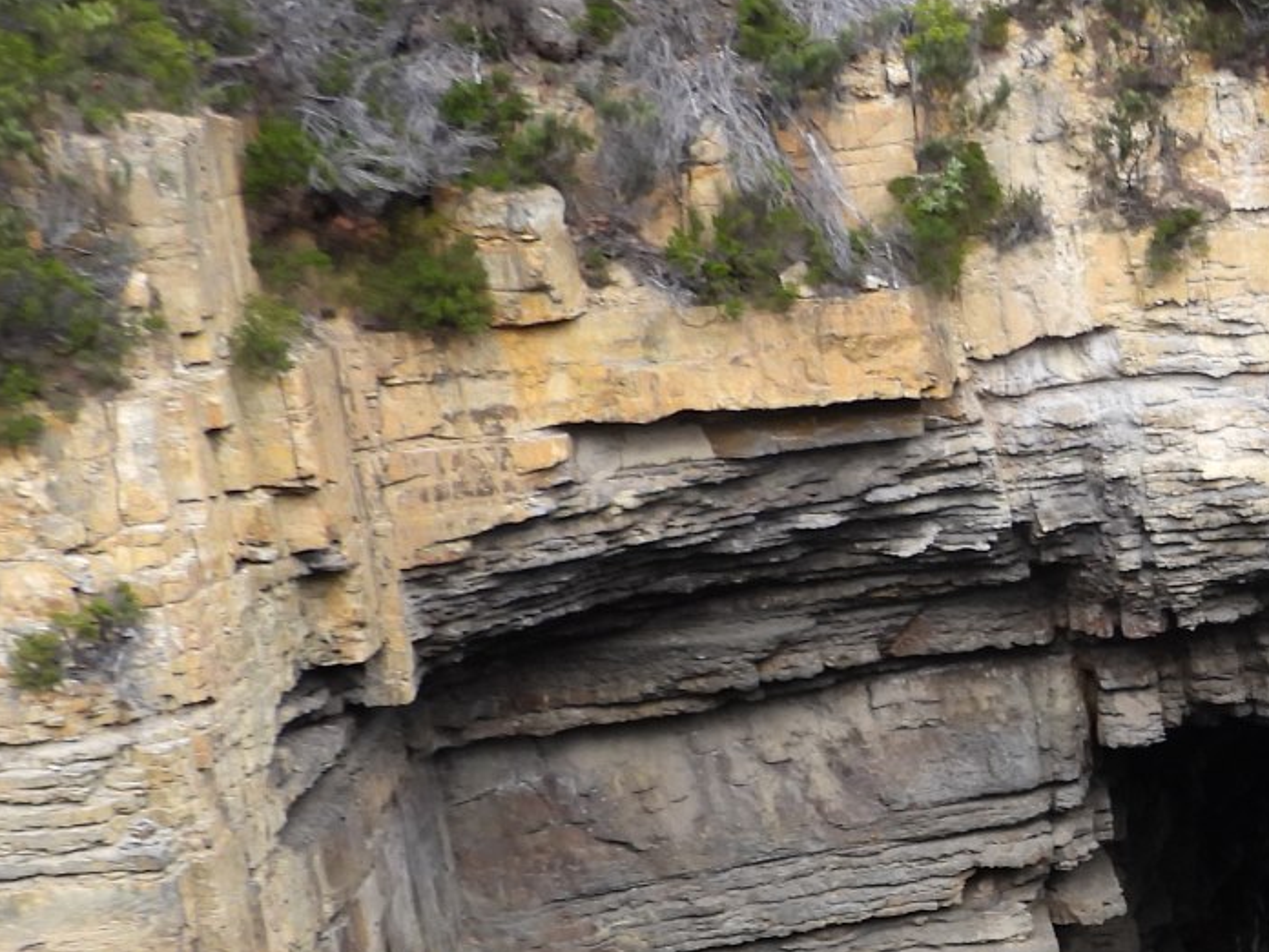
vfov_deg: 20.8
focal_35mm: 69
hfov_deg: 23.6
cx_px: 1790
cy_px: 886
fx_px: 2529
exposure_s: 1/200
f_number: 2.8
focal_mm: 4.3
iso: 100
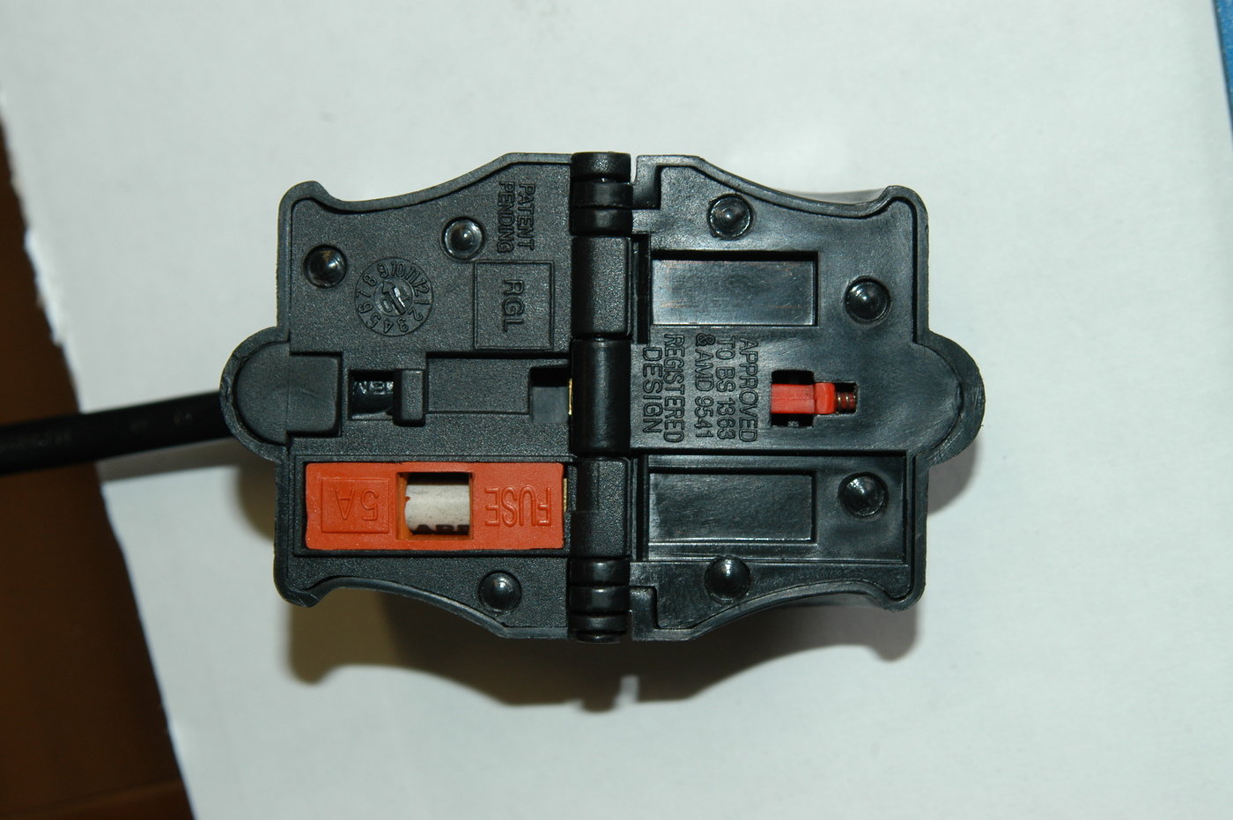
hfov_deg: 27.0
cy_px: 410
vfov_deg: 18.2
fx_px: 2567
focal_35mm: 75
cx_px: 616
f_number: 6.3
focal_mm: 50
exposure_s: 1/60
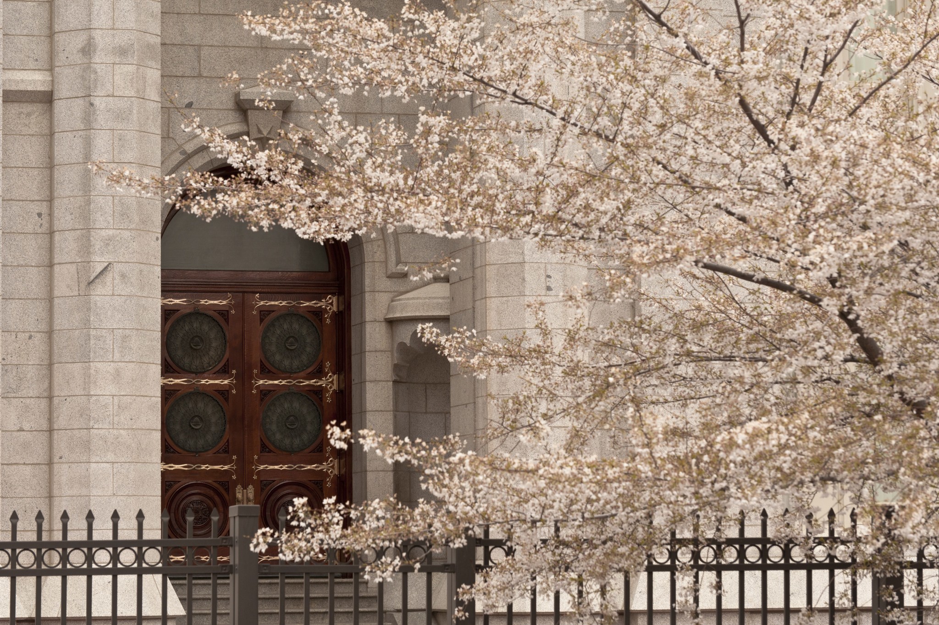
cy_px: 312
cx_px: 470
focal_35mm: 122
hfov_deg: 16.8
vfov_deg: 11.2
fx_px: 3180
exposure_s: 1/200
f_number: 11
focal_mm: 122
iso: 250
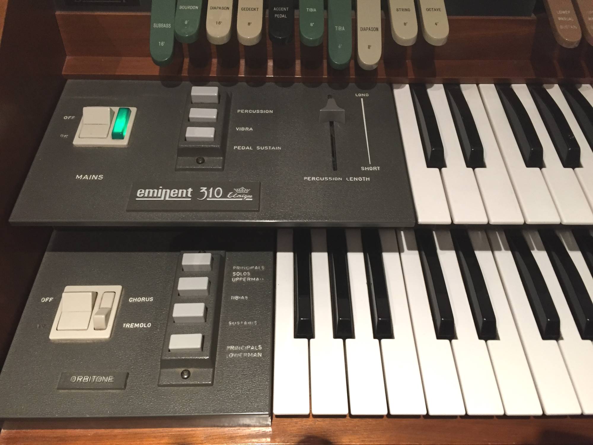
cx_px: 296
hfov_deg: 61.7
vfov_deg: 48.2
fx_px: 497
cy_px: 222
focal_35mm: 29
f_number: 2.2
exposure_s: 1/33
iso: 200
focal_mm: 4.15
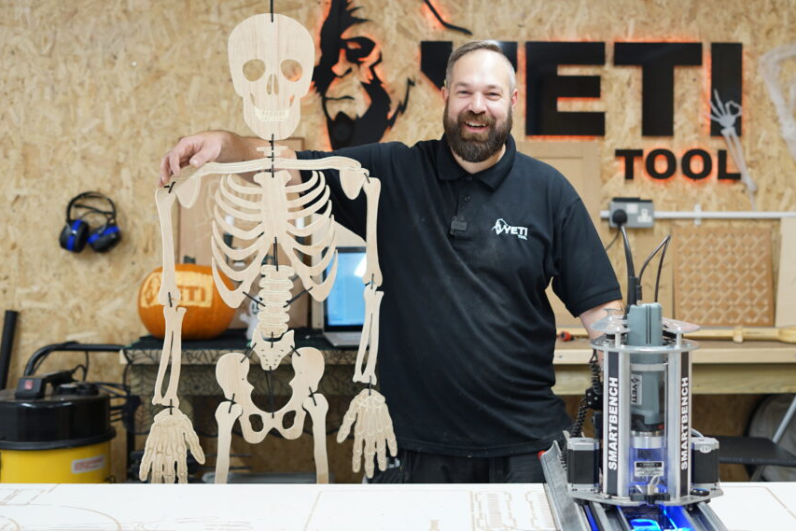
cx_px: 458
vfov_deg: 22.6
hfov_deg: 33.3
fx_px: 1327
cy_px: 230
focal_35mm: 60
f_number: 2.5
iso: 200
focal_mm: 50
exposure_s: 1/50
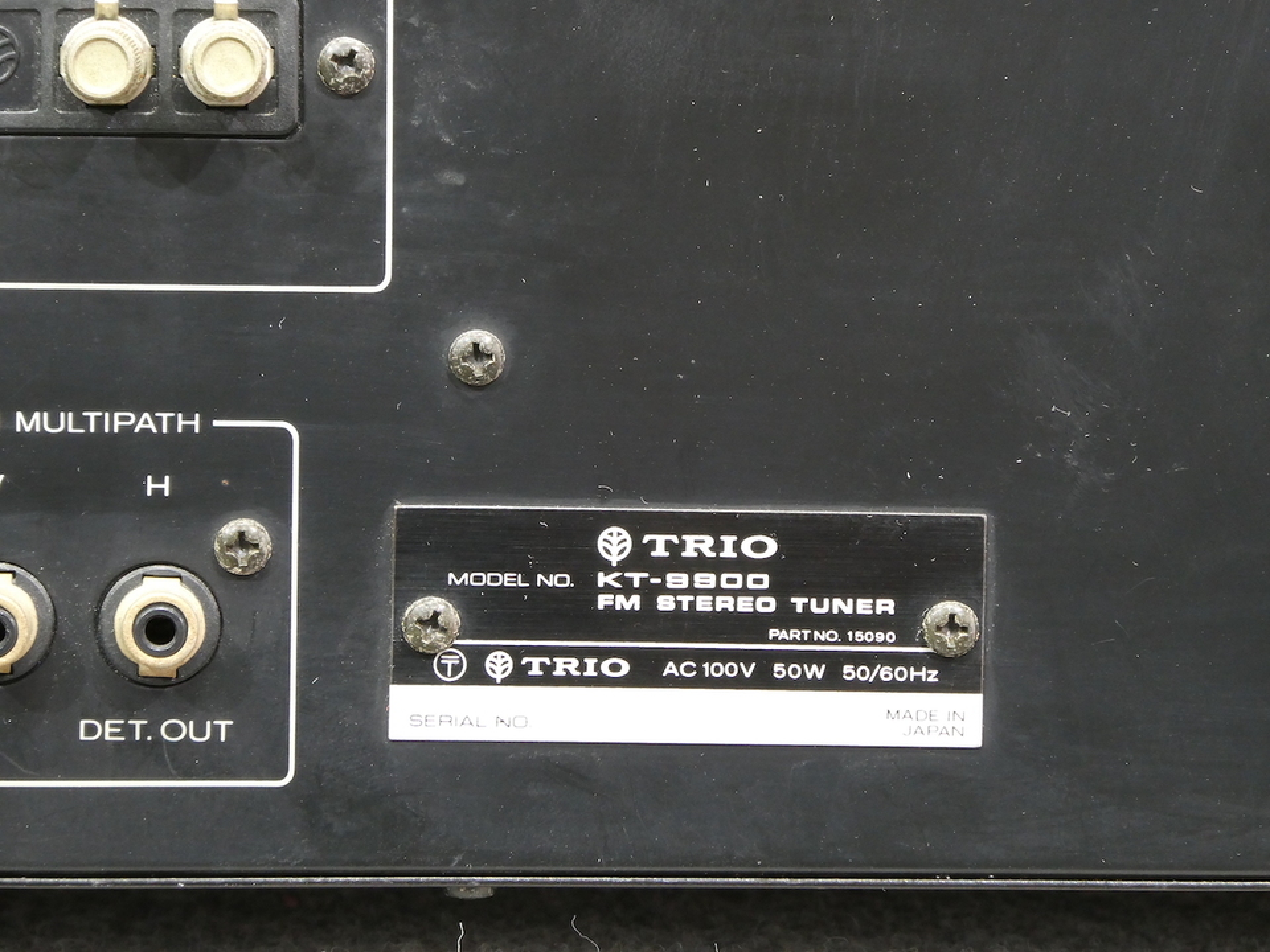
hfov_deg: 9.9
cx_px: 635
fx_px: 7338
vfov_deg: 7.4
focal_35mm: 200
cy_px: 476
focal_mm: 35.8
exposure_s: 1/2
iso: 400
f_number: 6.3
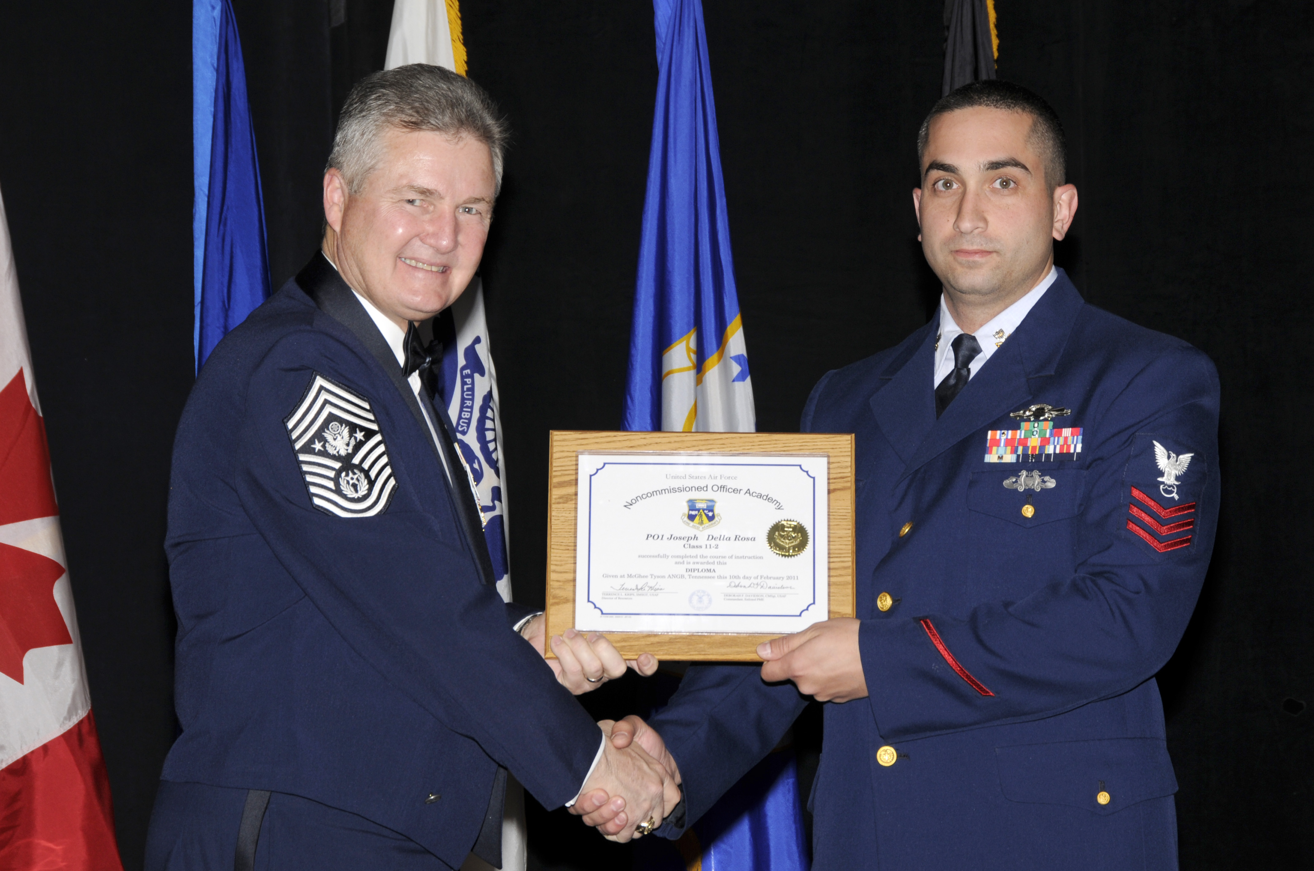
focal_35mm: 142
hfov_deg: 14.4
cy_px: 436
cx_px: 657
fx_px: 5193
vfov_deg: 9.6
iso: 200
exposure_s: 1/60
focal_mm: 95
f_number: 11
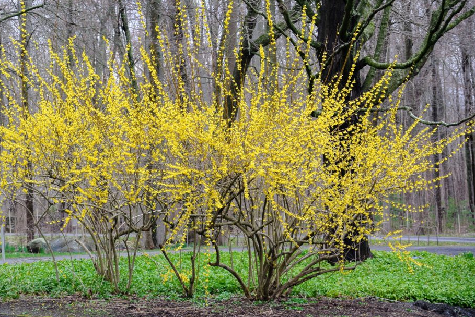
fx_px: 1770
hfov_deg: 15.3
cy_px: 149
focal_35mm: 134
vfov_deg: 10.3
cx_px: 210
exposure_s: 1/100
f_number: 4
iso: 100
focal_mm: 44.2
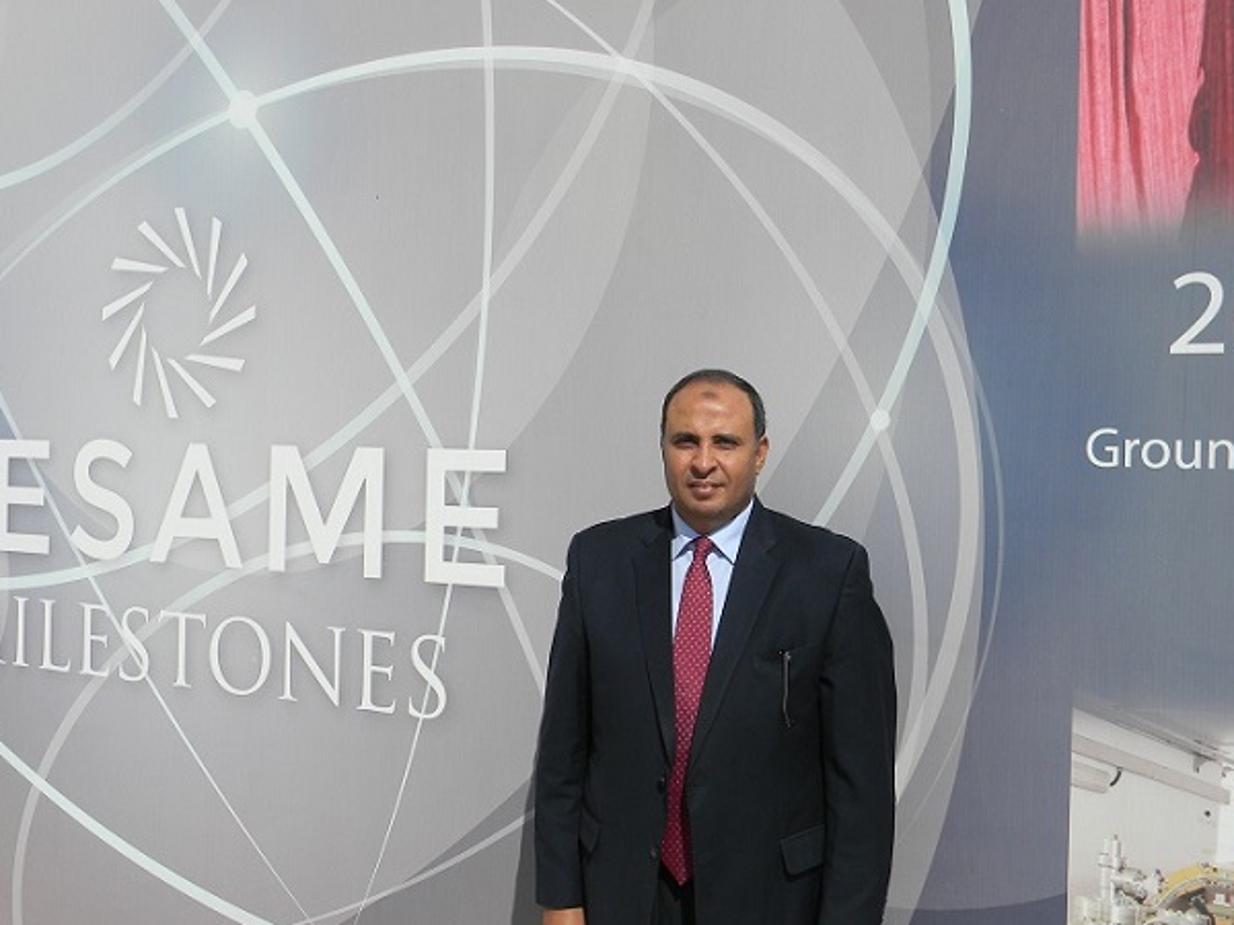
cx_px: 607
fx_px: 1497
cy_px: 501
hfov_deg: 44.8
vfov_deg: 34.3
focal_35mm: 42
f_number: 7.4
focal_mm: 6.4
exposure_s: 1/402
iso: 80
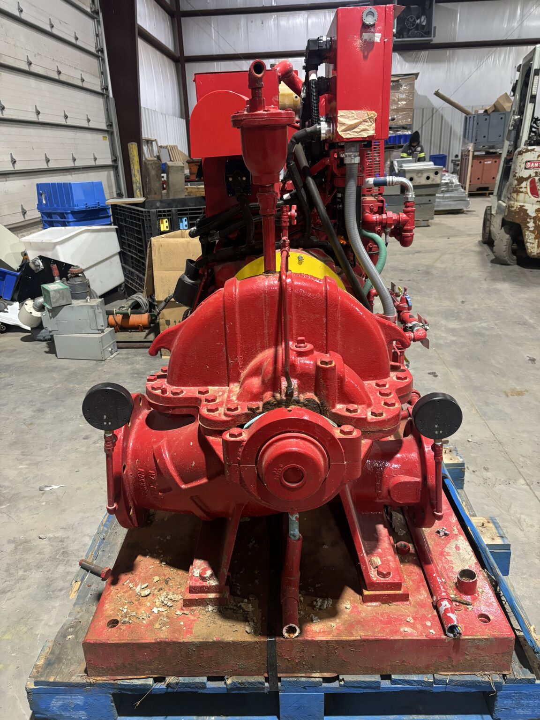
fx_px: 541
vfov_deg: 67.3
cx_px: 270
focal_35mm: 26
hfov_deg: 53.1
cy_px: 360
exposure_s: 1/60
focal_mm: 5.96
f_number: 1.6
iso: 400
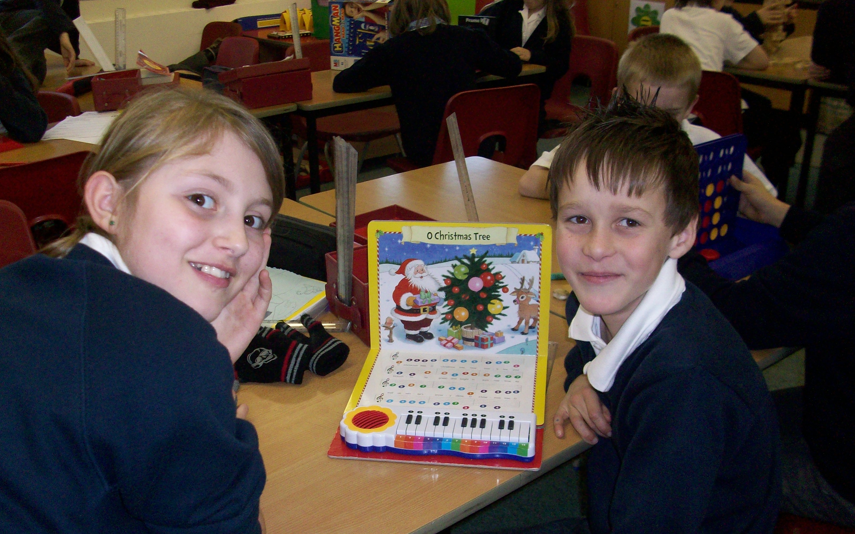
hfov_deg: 52.7
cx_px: 417
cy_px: 298
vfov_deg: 34.4
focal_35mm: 37
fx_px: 862
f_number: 2.8
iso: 160
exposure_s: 1/60
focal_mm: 5.7
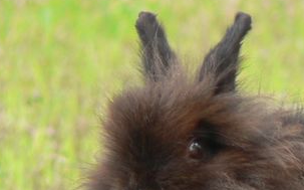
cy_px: 246
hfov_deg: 1.5
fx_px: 11899
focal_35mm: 1437
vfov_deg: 0.9
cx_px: 285
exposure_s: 1/100
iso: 80
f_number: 4
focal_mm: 72
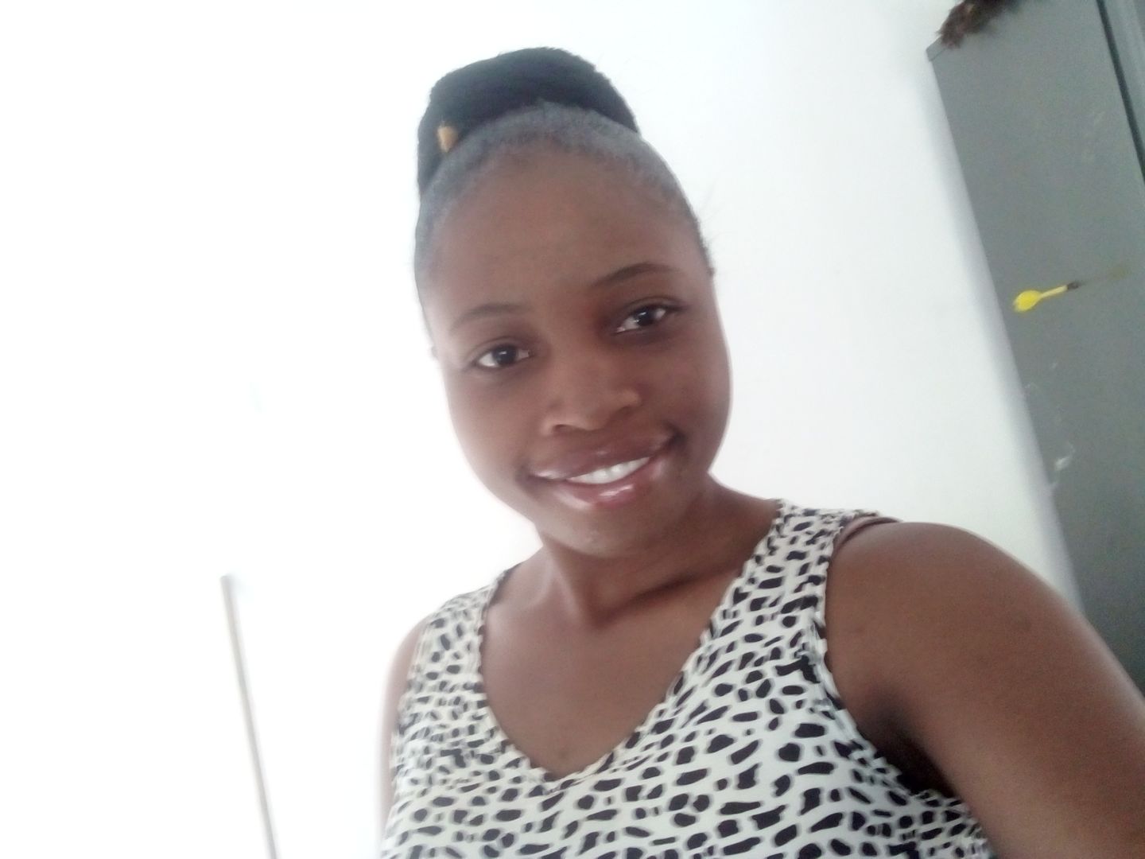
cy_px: 430
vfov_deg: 44.2
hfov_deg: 56.8
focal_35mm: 32
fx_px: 1058
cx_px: 572
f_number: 2
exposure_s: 1/12.5
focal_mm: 2.66
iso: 160
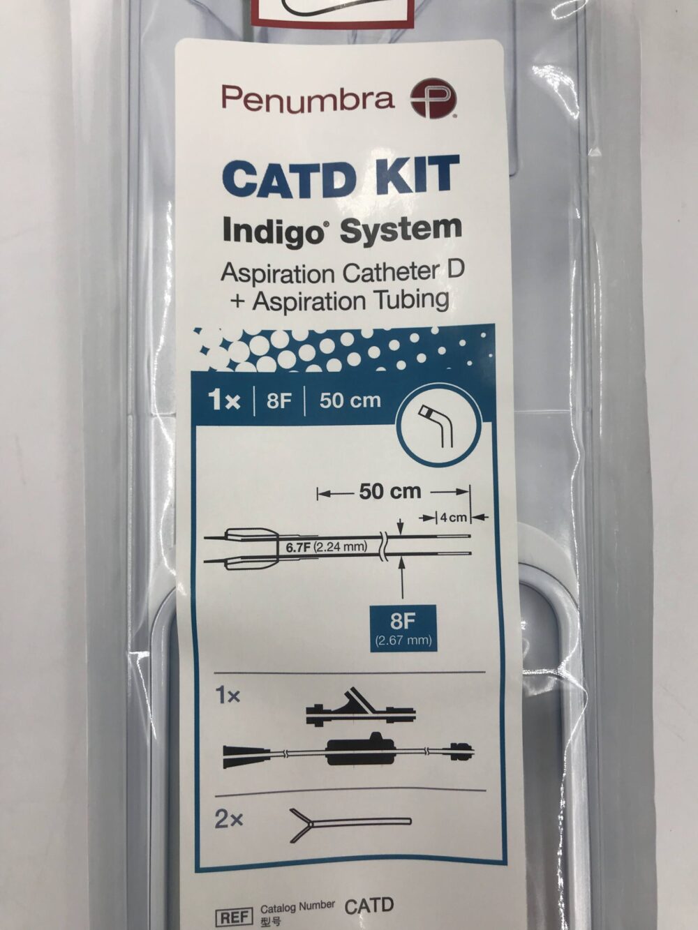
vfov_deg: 63.4
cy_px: 465
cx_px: 349
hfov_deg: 49.8
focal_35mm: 28
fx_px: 753
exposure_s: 1/211
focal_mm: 3.99
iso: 20
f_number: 1.8
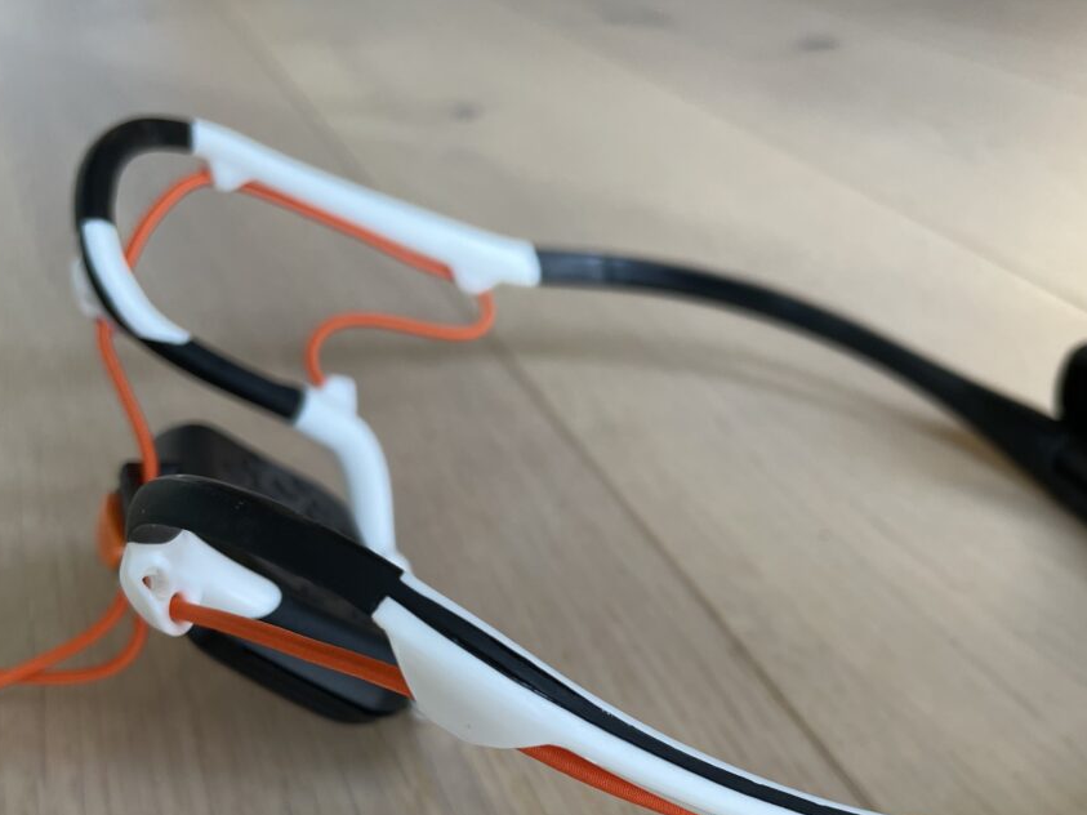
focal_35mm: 37
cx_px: 633
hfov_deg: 49.9
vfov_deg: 38.0
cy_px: 579
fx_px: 1162
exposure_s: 1/111
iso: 100
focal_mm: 4.2
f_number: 1.6
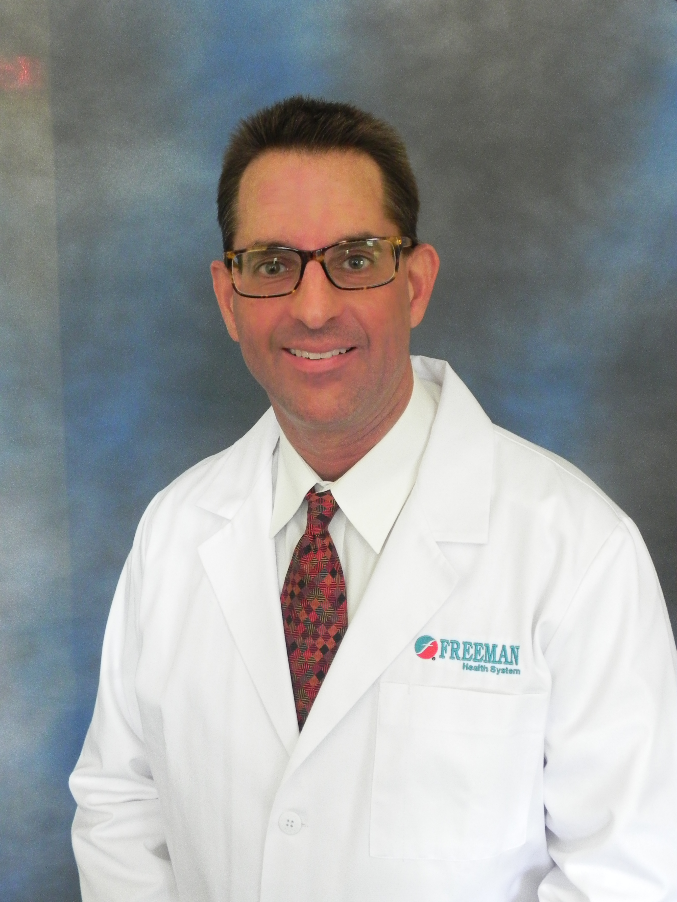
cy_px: 451
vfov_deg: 50.1
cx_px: 338
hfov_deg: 38.7
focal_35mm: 37
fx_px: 965
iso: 573
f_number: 3.2
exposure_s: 1/5.8
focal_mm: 6.6
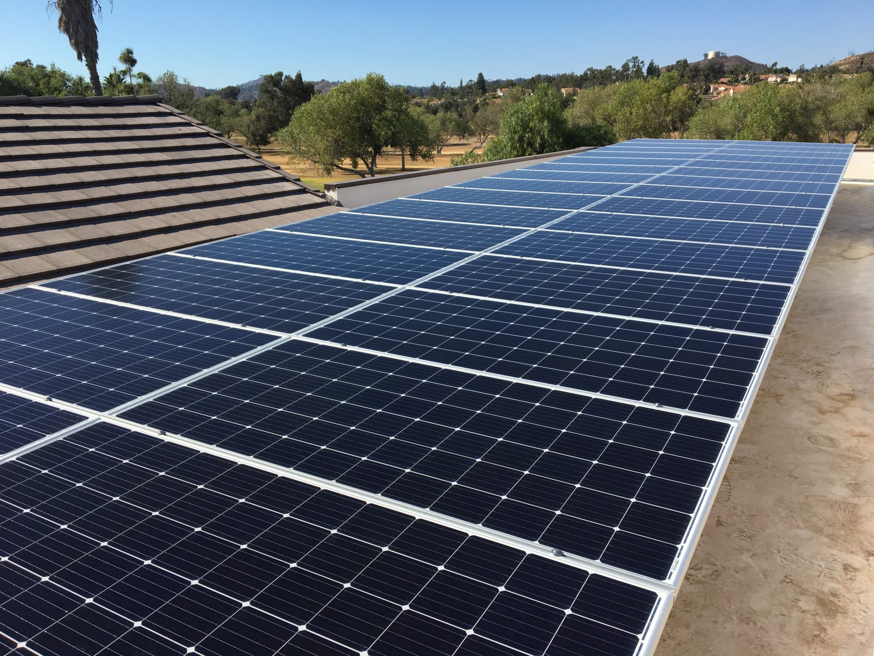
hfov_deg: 61.7
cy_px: 328
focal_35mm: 29
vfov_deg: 48.2
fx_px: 732
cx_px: 437
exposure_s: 1/1425
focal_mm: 4.15
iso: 25
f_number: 2.2
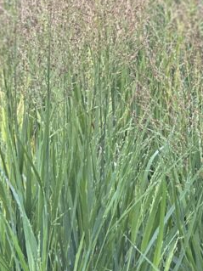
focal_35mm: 247
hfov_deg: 6.0
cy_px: 159
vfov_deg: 8.0
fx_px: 1933
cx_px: 149
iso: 125
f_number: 2.8
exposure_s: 1/121
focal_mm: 9
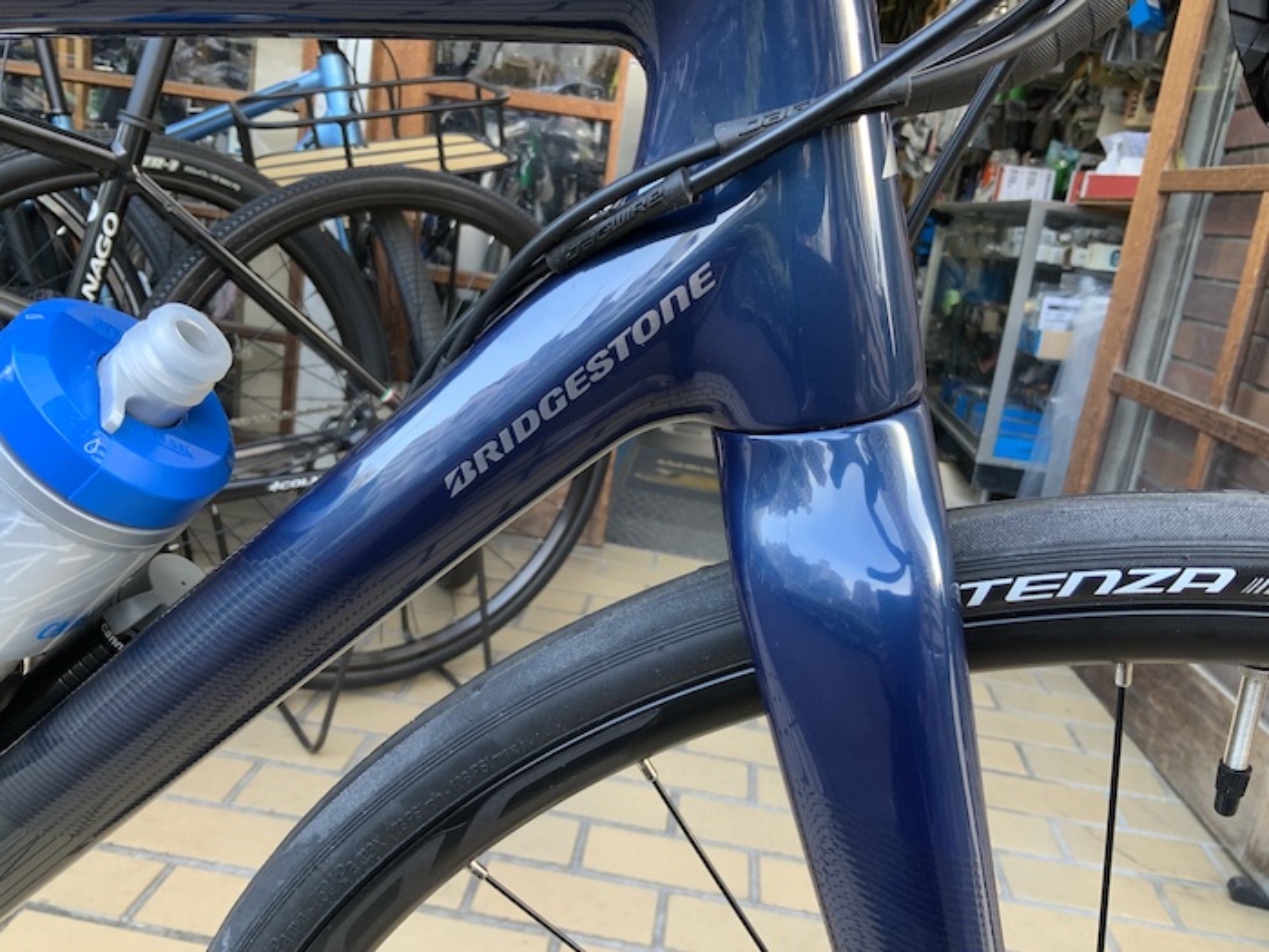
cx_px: 634
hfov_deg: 61.7
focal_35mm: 29
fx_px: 1063
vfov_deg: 48.2
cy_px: 476
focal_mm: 3
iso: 50
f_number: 1.8
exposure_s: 1/50
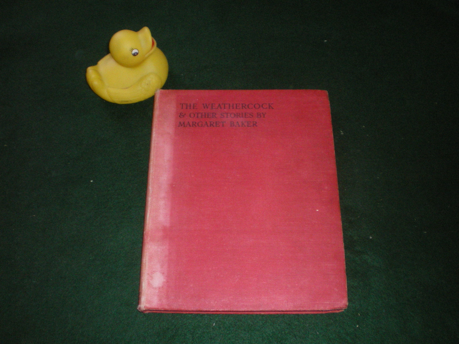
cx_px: 230
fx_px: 504
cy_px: 172
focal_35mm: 38
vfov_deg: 37.7
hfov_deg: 49.0
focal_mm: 6.3
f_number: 3.1
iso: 400
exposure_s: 1/50
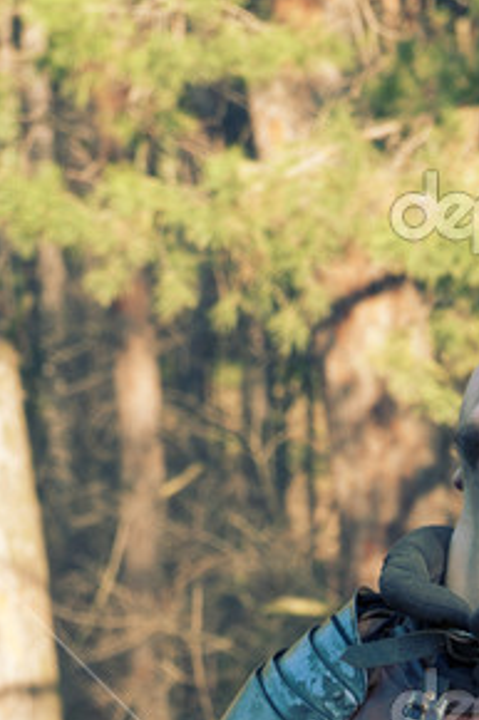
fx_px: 7613
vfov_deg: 5.3
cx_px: 618
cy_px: 1204
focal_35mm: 381
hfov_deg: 3.6
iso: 200
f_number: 6.7
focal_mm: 72
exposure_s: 1/180
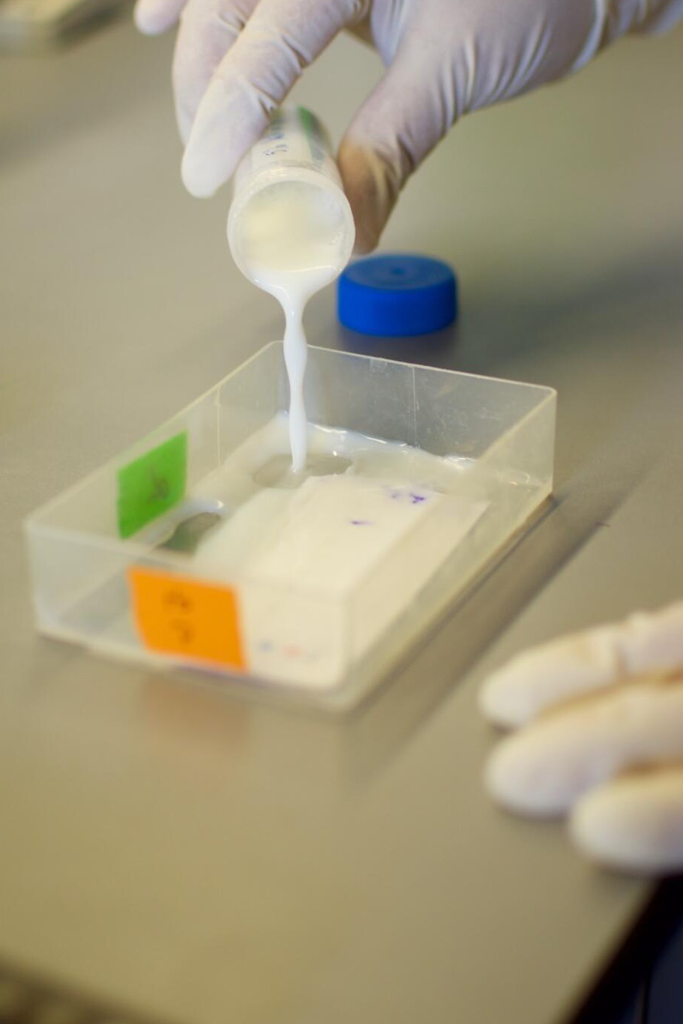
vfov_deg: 27.4
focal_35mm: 74
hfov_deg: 18.5
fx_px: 2097
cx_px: 295
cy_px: 433
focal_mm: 35
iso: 100
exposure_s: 1/100
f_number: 1.8
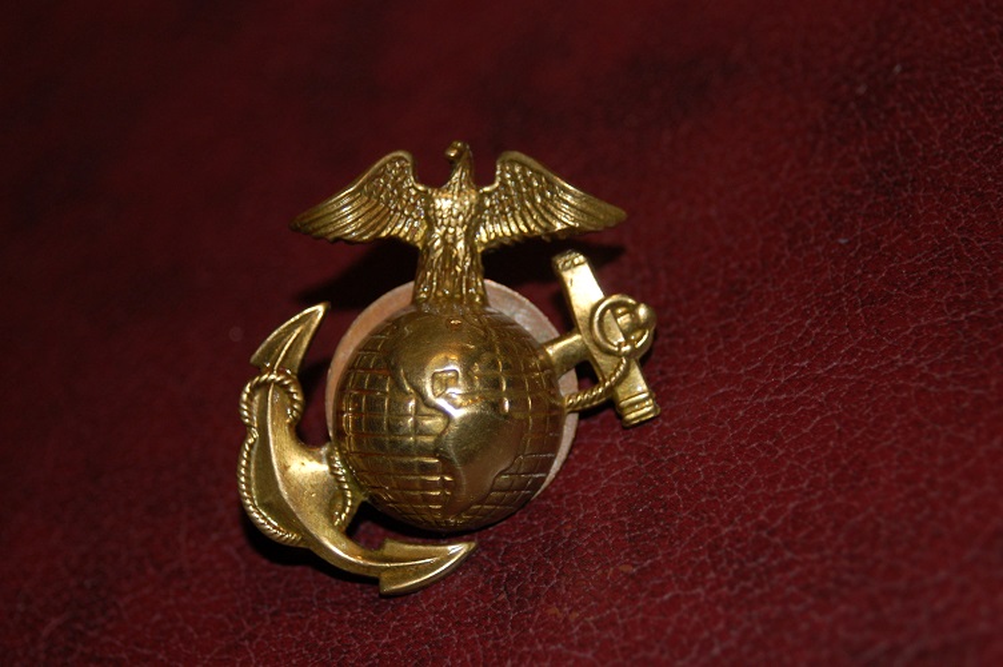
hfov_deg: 17.1
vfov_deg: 11.4
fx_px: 3340
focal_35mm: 120
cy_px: 334
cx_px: 502
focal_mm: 80
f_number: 5.6
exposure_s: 1/60
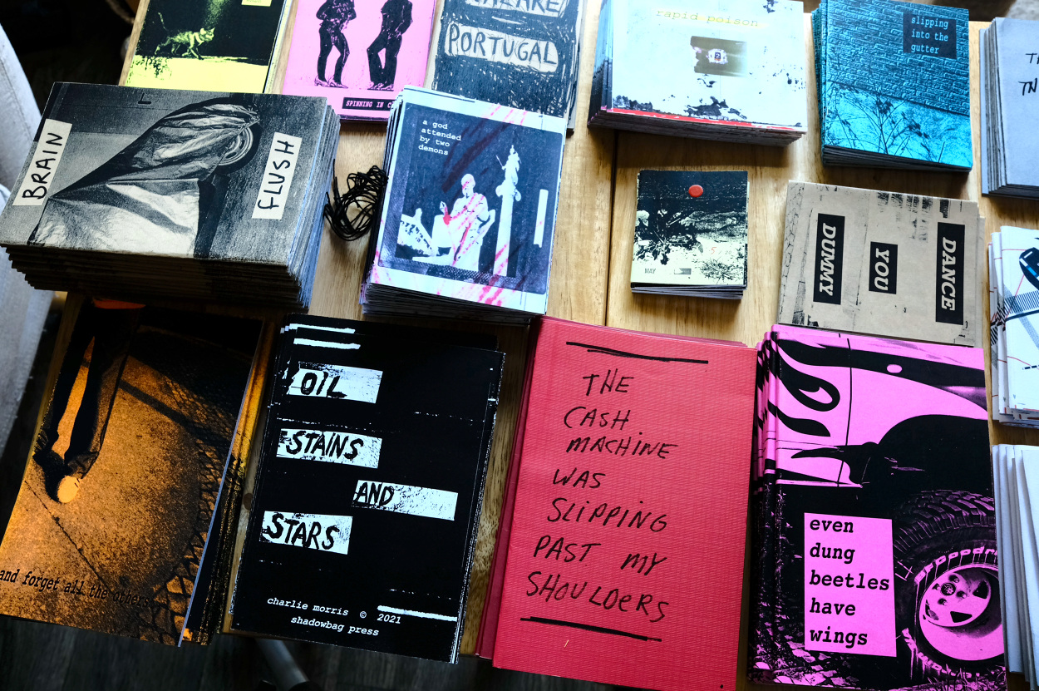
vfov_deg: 37.8
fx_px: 1009
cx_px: 520
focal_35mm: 35
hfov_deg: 54.5
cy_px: 346
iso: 1600
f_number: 7.1
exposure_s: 1/30
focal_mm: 23
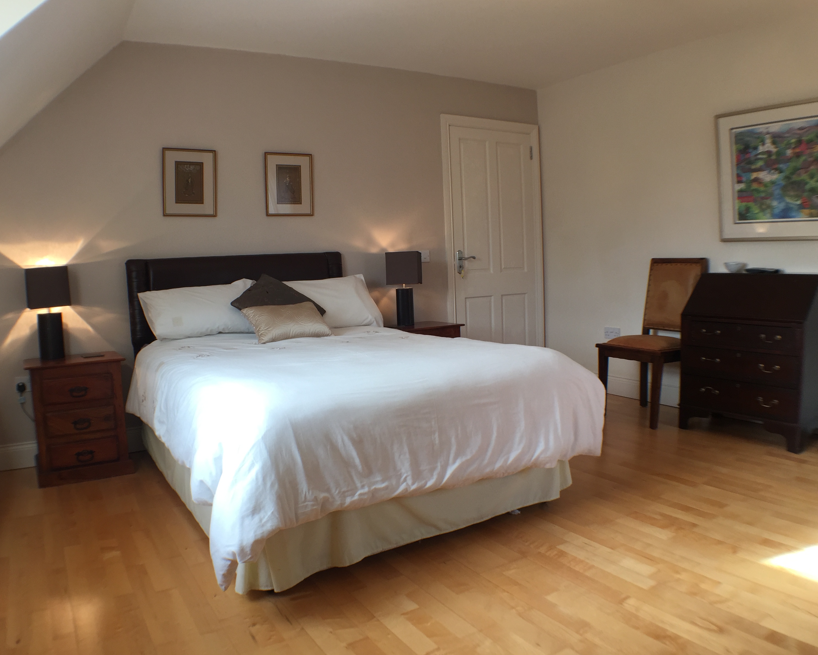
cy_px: 330
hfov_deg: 57.1
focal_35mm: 31
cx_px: 374
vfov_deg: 47.1
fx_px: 750
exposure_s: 1/50
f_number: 2.2
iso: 32
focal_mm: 4.15
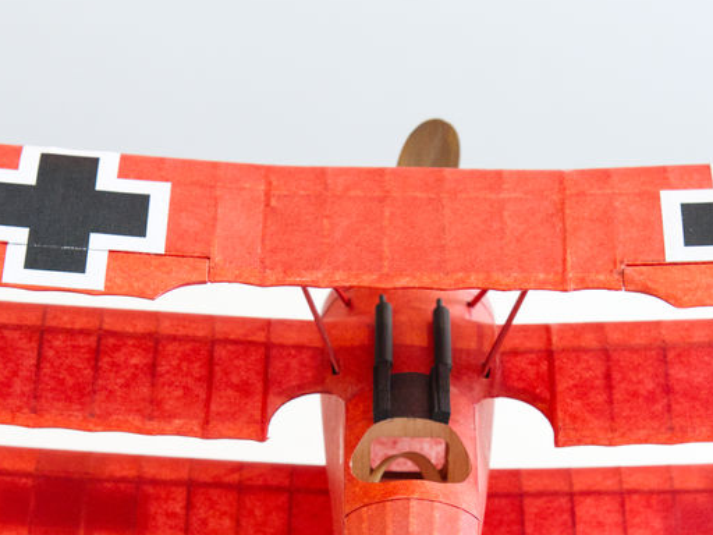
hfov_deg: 15.9
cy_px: 525
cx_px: 407
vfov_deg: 11.8
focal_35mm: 124
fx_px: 2554
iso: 2500
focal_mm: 55
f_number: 5
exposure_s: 1/100
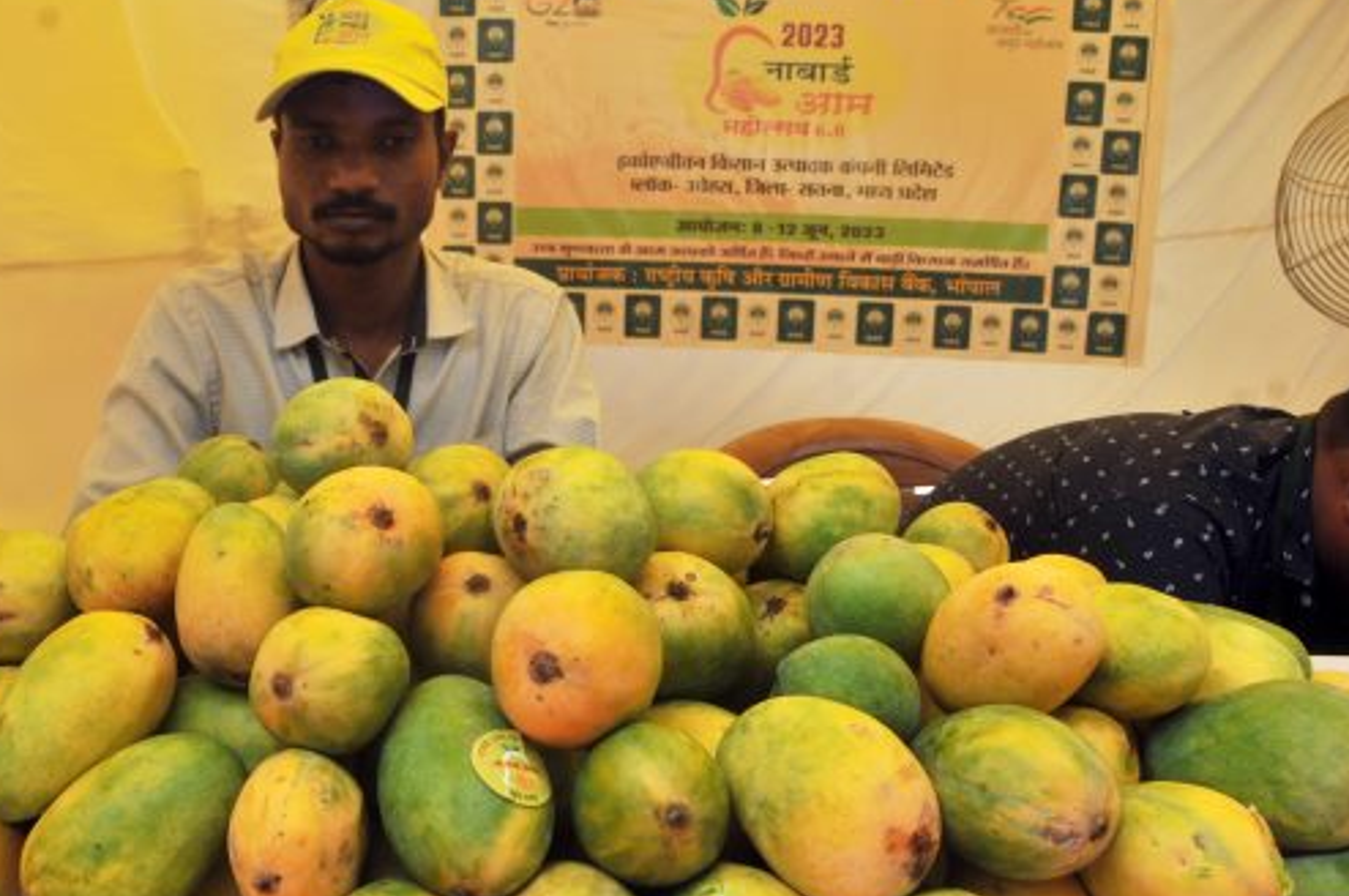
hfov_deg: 23.9
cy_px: 509
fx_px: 3181
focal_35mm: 85
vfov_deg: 16.0
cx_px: 478
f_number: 10
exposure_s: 1/400
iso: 320
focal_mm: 40
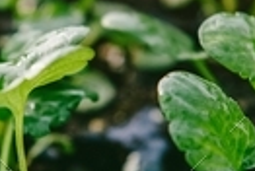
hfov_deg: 8.3
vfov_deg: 5.6
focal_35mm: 247
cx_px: 91
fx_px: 1754
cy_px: 59
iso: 160
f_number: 4
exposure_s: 1/125
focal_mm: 55
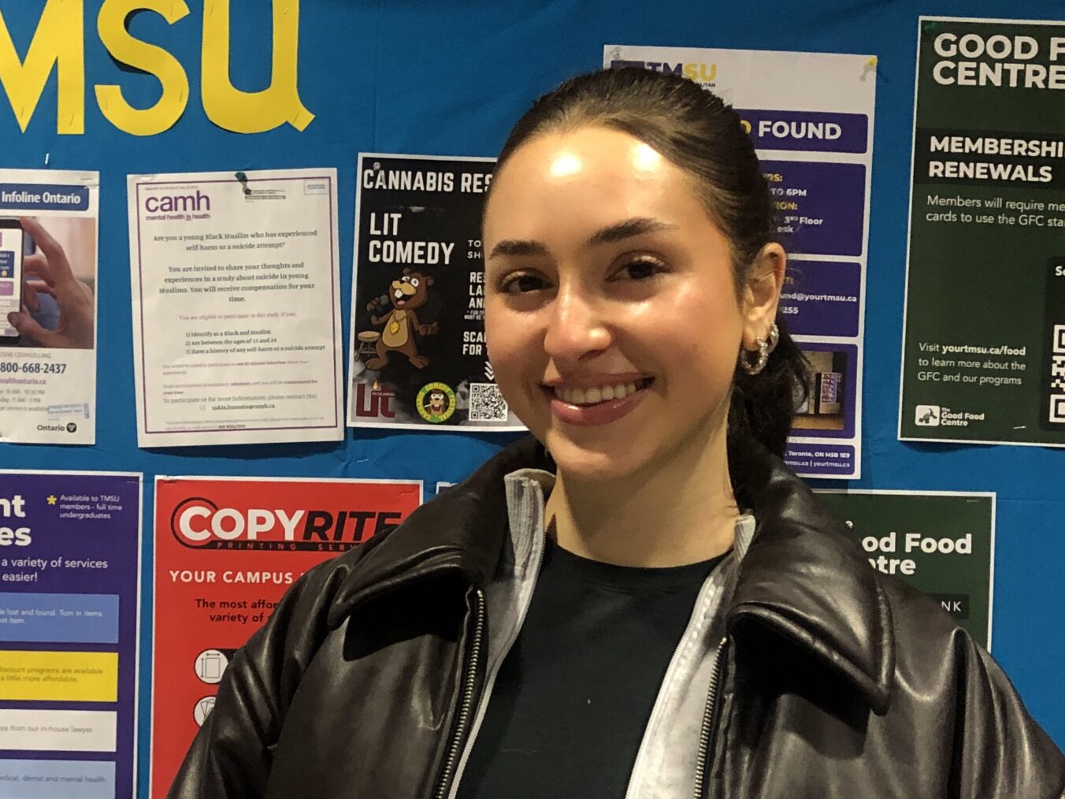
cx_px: 252
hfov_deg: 35.3
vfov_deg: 27.2
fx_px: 1631
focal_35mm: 53
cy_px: 593
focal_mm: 3.99
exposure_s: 1/11
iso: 100
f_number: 1.8
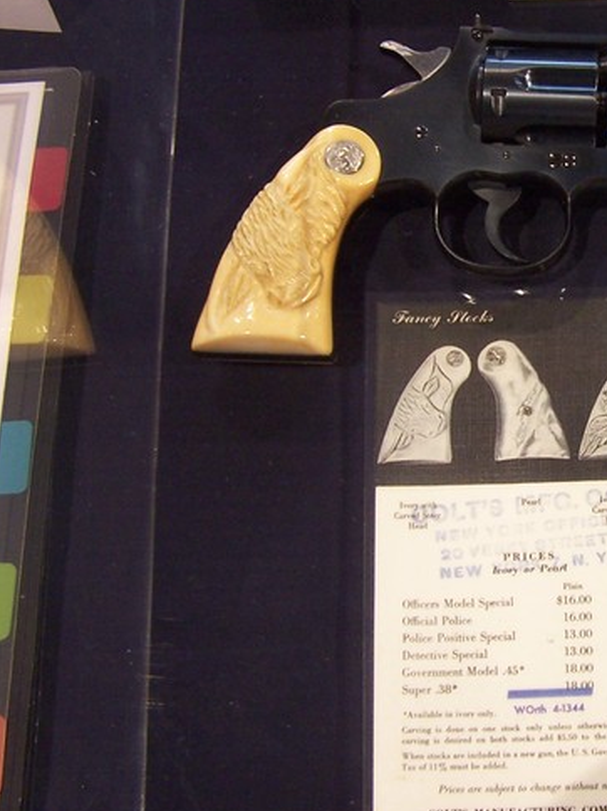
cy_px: 398
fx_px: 1474
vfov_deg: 30.7
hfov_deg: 22.3
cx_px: 629
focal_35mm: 63
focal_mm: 6.3
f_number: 2.8
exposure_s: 1/10
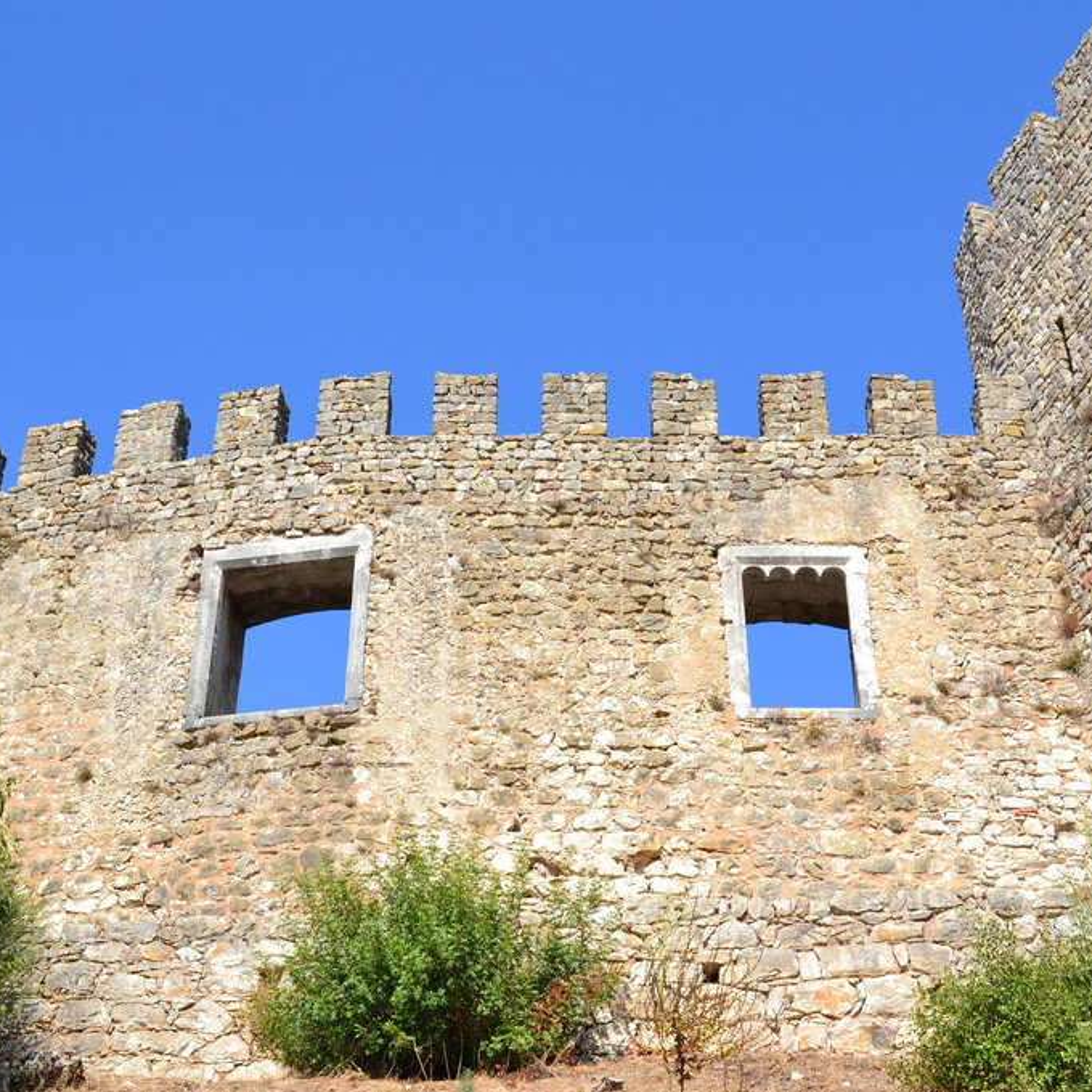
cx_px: 499
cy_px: 547
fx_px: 1986
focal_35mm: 56
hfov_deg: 30.7
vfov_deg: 30.7
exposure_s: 1/400
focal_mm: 29
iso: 400
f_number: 11
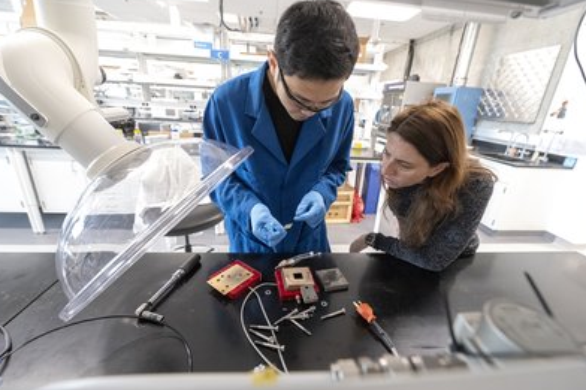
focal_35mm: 15
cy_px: 190
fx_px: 244
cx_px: 293
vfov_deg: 77.3
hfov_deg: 100.4
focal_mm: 14
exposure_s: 1/80
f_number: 5
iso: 9000
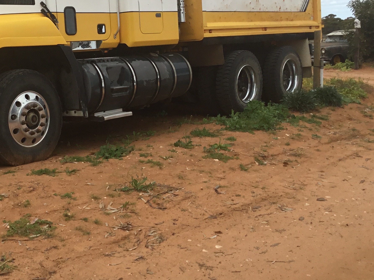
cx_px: 110
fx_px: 616
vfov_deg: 25.6
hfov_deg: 33.3
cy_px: 101
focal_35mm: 57
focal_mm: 3.3
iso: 25
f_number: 2.4
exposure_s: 1/791
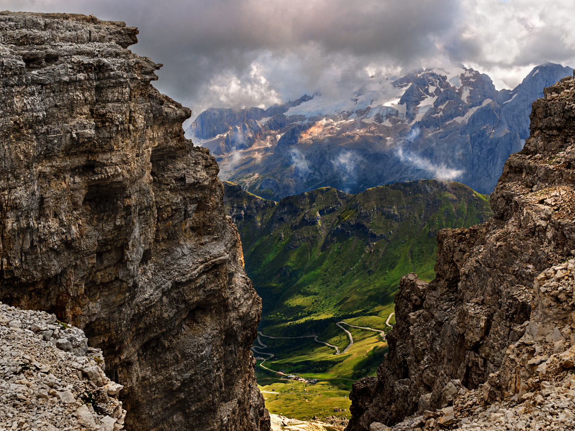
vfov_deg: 34.7
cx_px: 323
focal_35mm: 42
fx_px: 690
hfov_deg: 45.1
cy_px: 217
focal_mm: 25
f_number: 9
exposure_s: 1/400
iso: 200
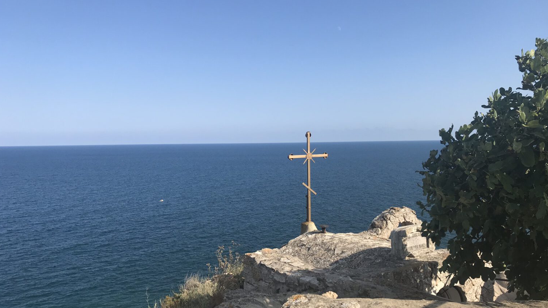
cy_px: 180
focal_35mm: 31
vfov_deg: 37.7
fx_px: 450
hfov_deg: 62.6
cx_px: 275
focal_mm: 3.99
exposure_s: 1/2227
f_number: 1.8
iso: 20
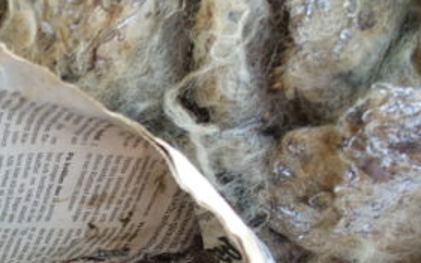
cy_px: 382
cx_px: -211
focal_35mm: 93
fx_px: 1068
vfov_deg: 13.4
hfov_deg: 19.4
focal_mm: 8.8
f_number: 2.8
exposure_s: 1/30
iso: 125
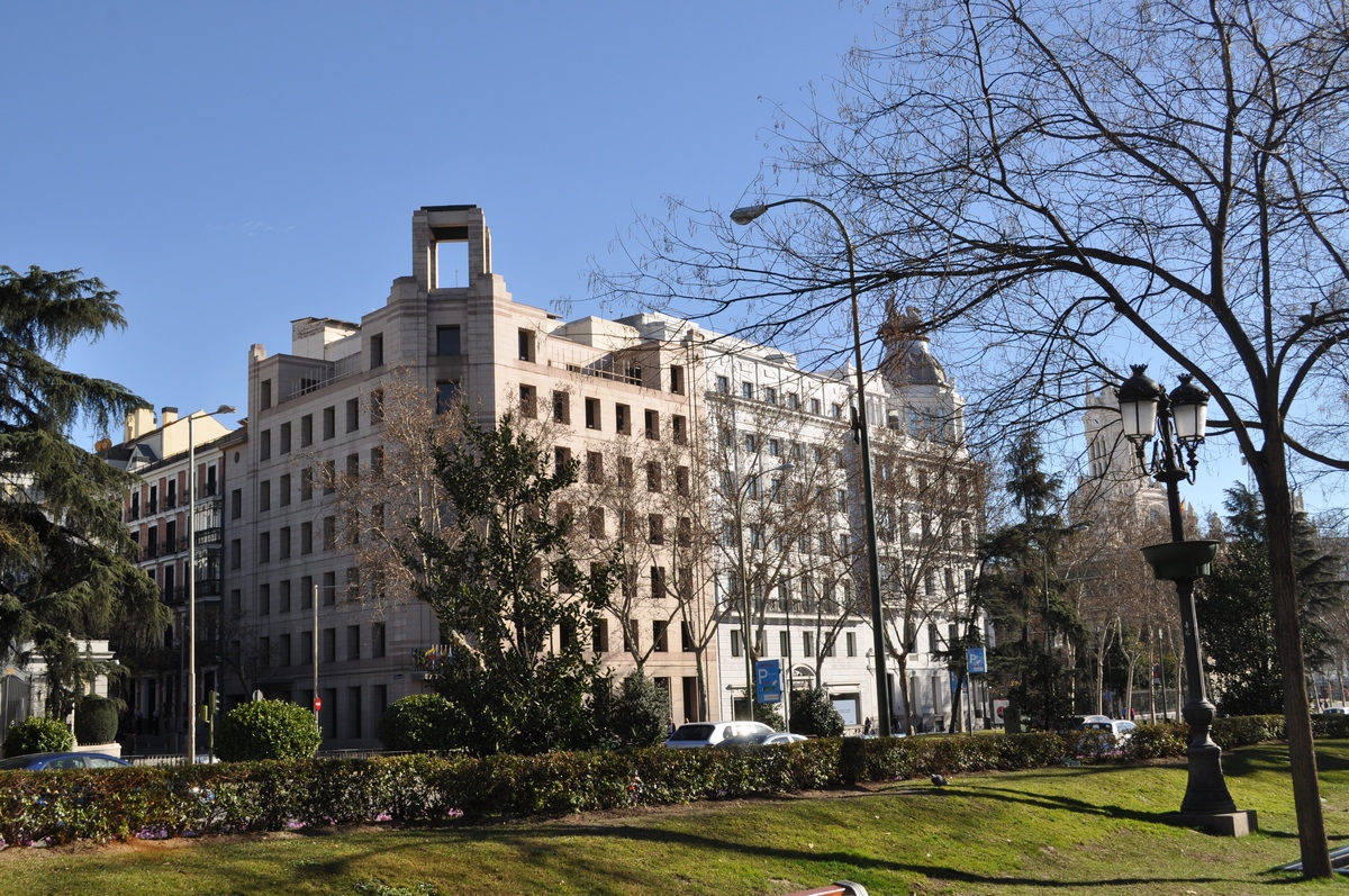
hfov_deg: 49.6
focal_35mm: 39
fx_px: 1460
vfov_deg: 34.1
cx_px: 674
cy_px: 448
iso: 200
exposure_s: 1/320
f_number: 9
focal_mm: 26
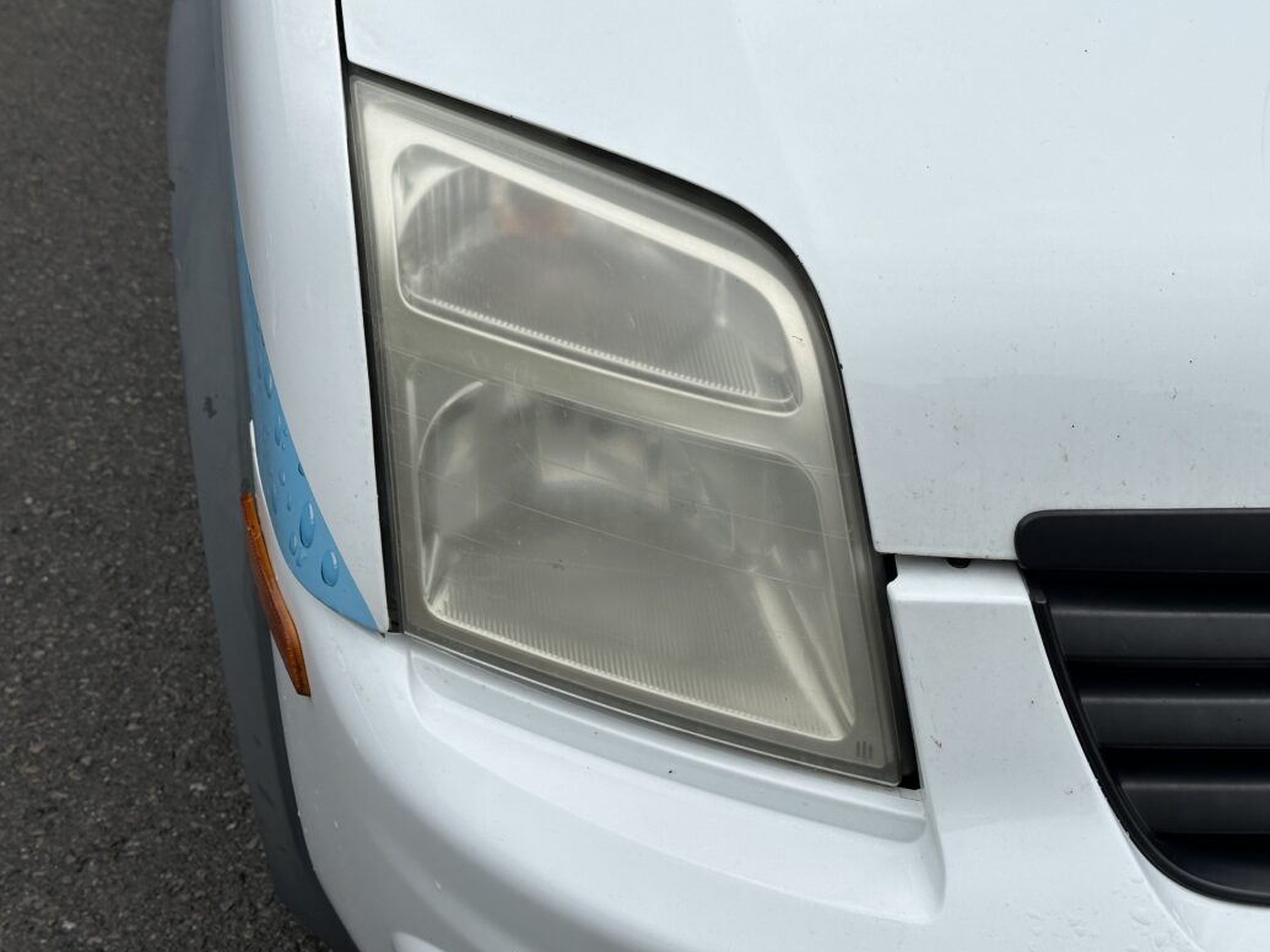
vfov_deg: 28.6
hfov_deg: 37.5
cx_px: 665
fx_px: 1871
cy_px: 485
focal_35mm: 51
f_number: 1.78
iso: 64
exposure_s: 1/4016
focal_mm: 6.86
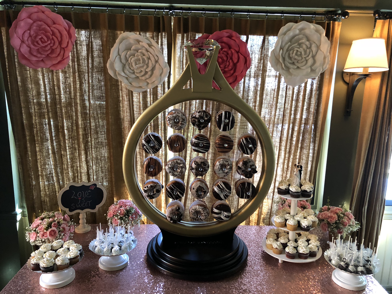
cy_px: 147
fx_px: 317
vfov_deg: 49.7
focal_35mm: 28
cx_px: 196
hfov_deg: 63.4
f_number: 1.8
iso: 80
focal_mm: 4
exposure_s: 1/15
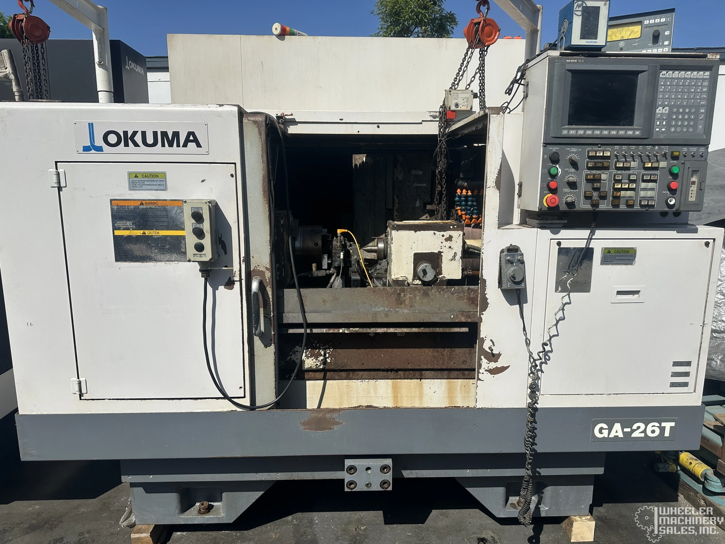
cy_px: 272
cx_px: 362
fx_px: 503
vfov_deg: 56.8
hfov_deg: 71.6
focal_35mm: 24
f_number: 1.78
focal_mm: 6.86
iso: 80
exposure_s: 1/7576
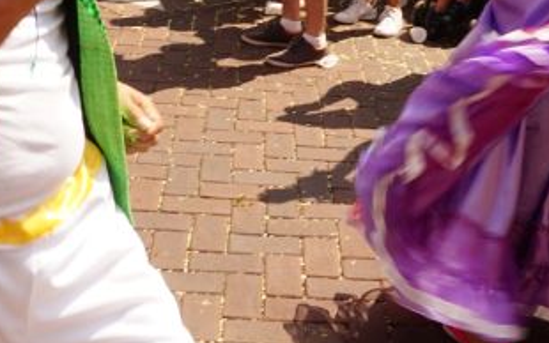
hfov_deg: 28.9
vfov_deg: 17.8
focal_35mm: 71
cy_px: -15
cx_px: 303
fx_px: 1063
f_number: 11
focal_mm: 16
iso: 100
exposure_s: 1/80
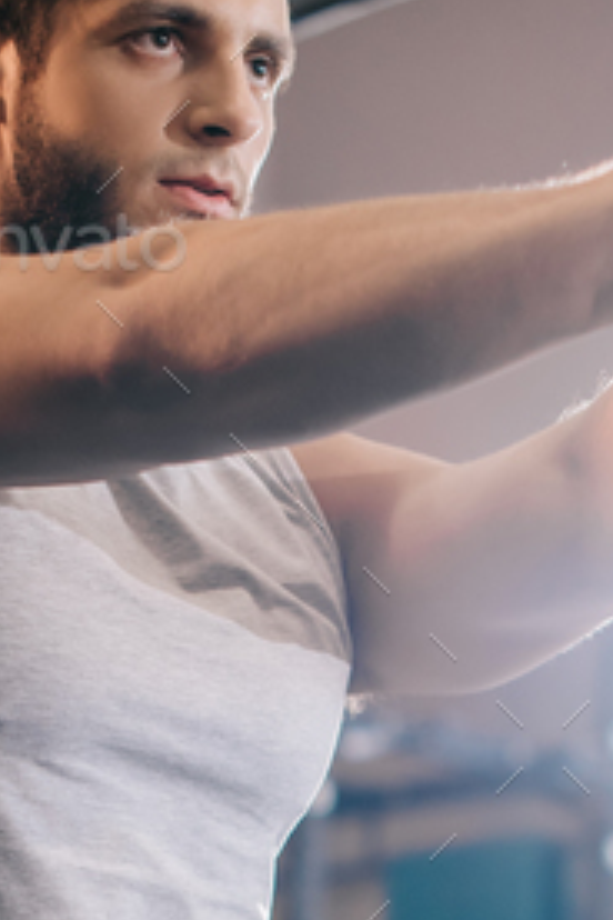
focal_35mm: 160
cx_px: 526
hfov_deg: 8.6
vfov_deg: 12.4
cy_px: 1220
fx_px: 4086
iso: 400
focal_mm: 50
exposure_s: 1/200
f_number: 2.5
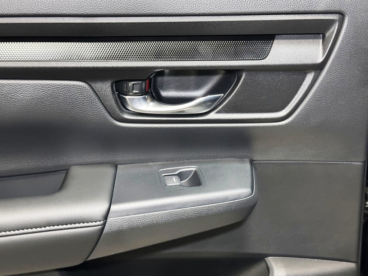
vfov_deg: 30.3
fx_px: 510
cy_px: 138
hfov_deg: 39.7
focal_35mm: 48
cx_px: 184
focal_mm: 6.86
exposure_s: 1/30
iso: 640
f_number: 1.78
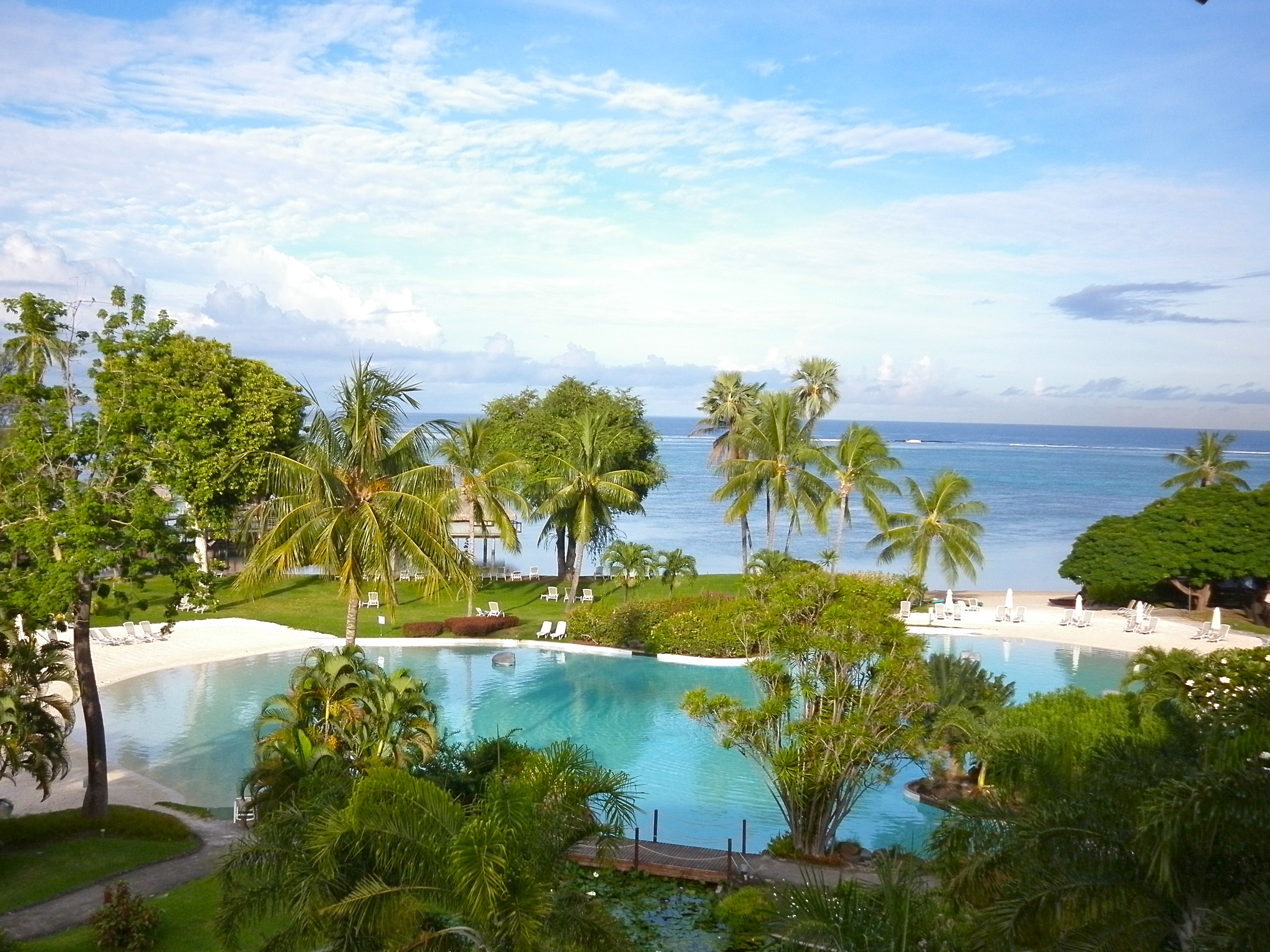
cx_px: 544
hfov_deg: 46.7
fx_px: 1468
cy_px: 536
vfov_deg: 35.9
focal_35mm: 40
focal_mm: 5.6
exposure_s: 1/800
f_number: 2.9
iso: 80
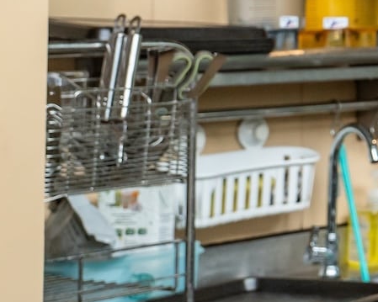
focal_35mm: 138
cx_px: 835
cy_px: -128
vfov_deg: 10.8
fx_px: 1544
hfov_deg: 11.9
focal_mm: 33
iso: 800
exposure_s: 1/100
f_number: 5.6
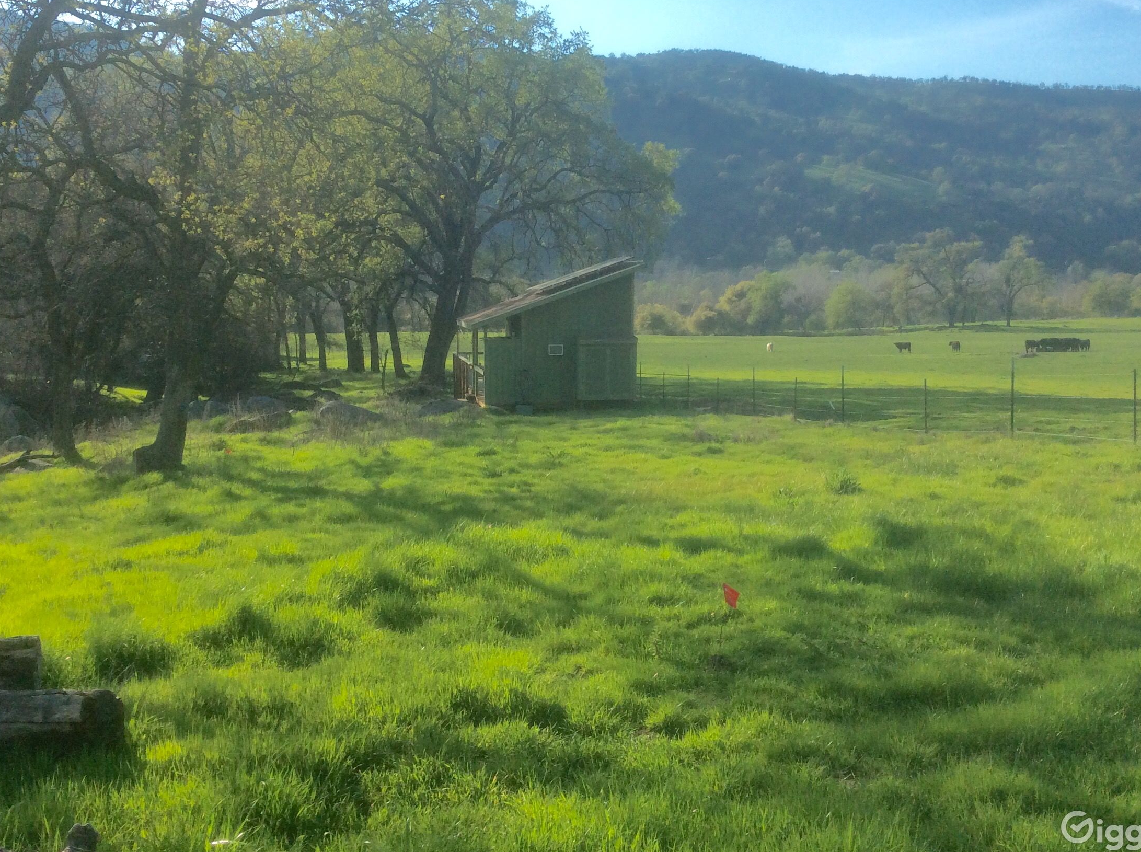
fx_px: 1251
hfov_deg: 49.0
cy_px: 373
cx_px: 557
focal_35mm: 38
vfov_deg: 37.6
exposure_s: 1/867
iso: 32
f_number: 2.4
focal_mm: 3.3
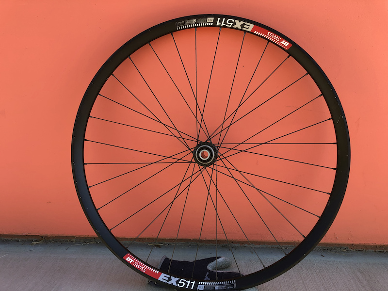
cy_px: 146
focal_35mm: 28
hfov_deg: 63.4
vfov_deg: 49.7
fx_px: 314
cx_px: 194
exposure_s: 1/298
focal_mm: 4
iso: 20
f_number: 1.8
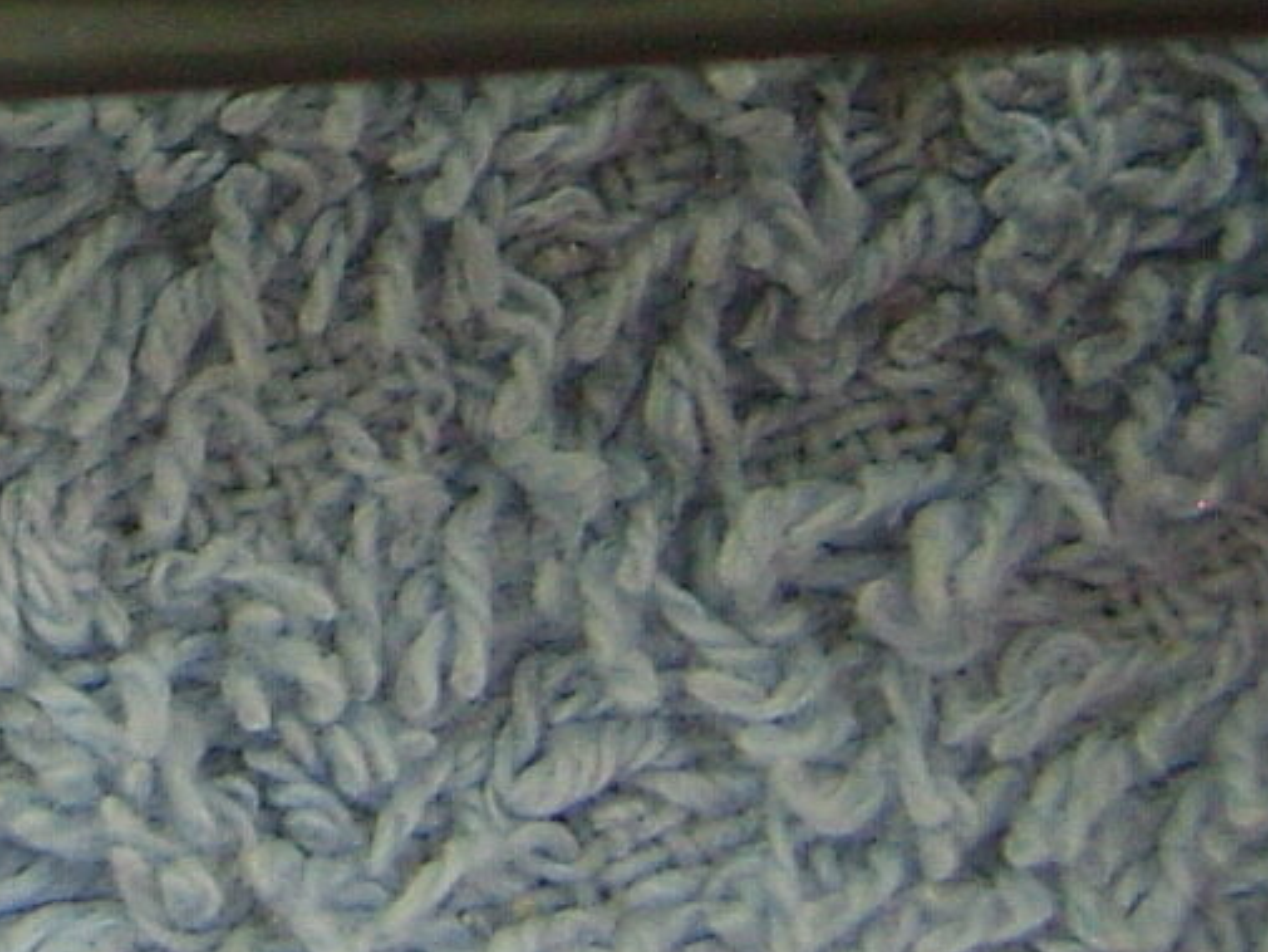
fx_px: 7145
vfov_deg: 7.5
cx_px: -711
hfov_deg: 9.8
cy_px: -294
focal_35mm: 195
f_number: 2.8
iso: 50
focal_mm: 7.8
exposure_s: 1/80
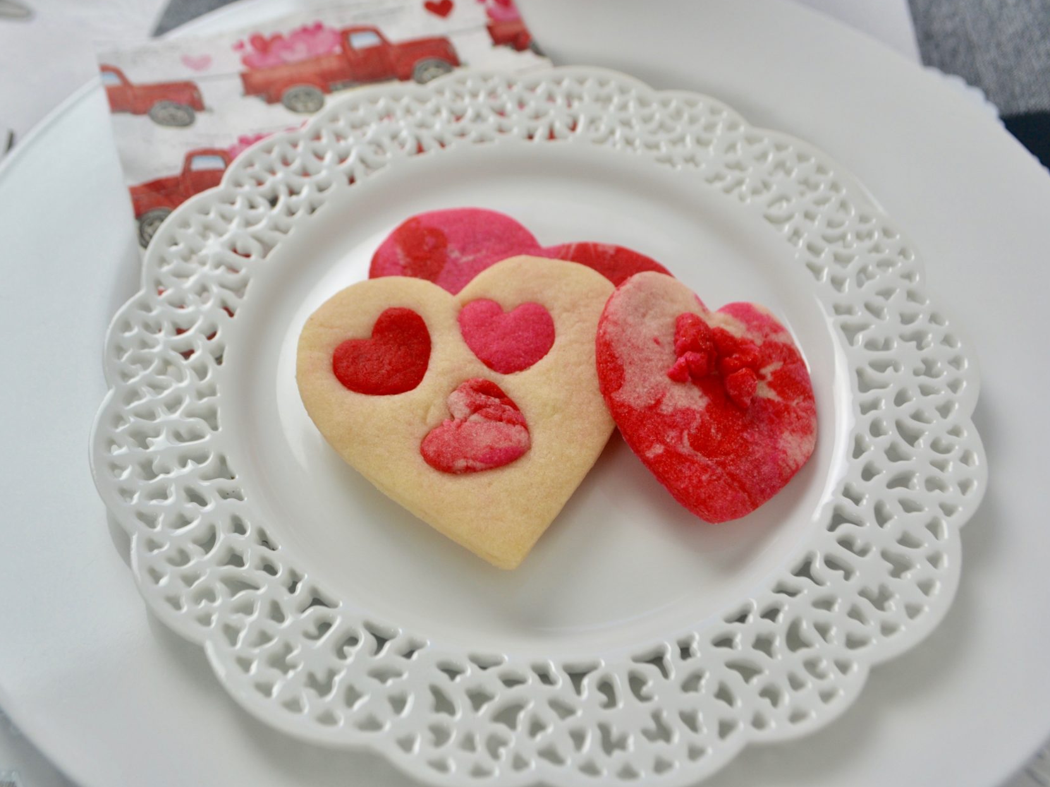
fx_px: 910
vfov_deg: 46.8
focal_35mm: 30
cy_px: 395
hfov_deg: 59.9
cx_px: 491
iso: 320
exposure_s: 1/125
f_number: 5.6
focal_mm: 18
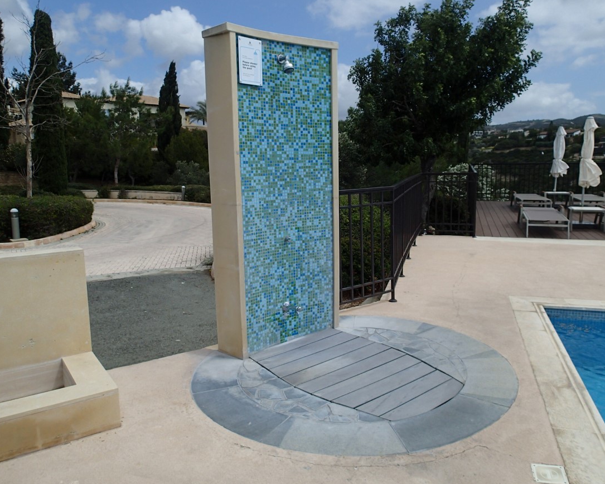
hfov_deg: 64.0
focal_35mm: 27
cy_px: 239
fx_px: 483
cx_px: 321
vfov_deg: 53.2
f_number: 8
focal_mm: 4.5
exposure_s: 1/320
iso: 100
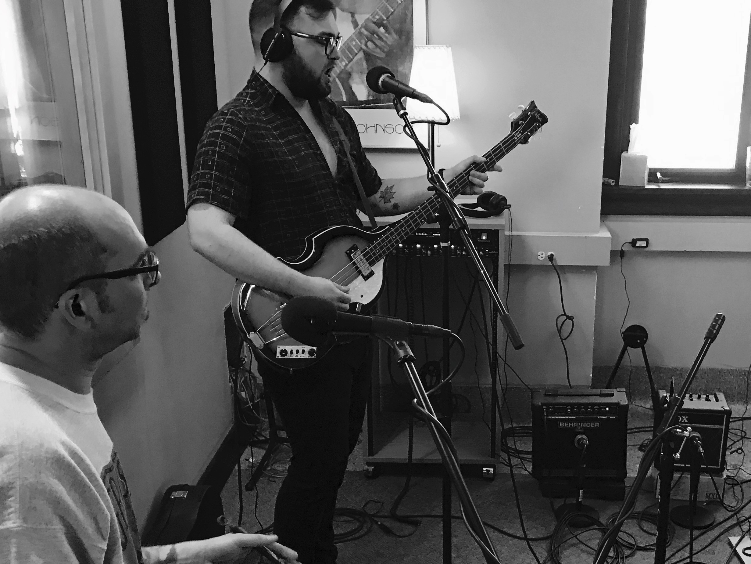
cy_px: 400
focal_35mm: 44
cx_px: 490
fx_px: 955
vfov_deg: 32.5
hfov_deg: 42.5
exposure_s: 1/15
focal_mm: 3.99
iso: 64
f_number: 1.8
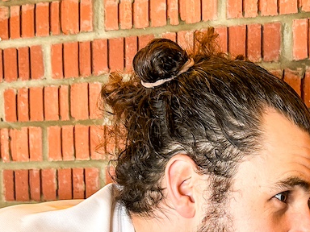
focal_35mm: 75
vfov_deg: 18.7
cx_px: 241
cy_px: 271
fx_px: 672
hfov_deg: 25.6
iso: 125
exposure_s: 1/50
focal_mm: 6.86
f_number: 1.8
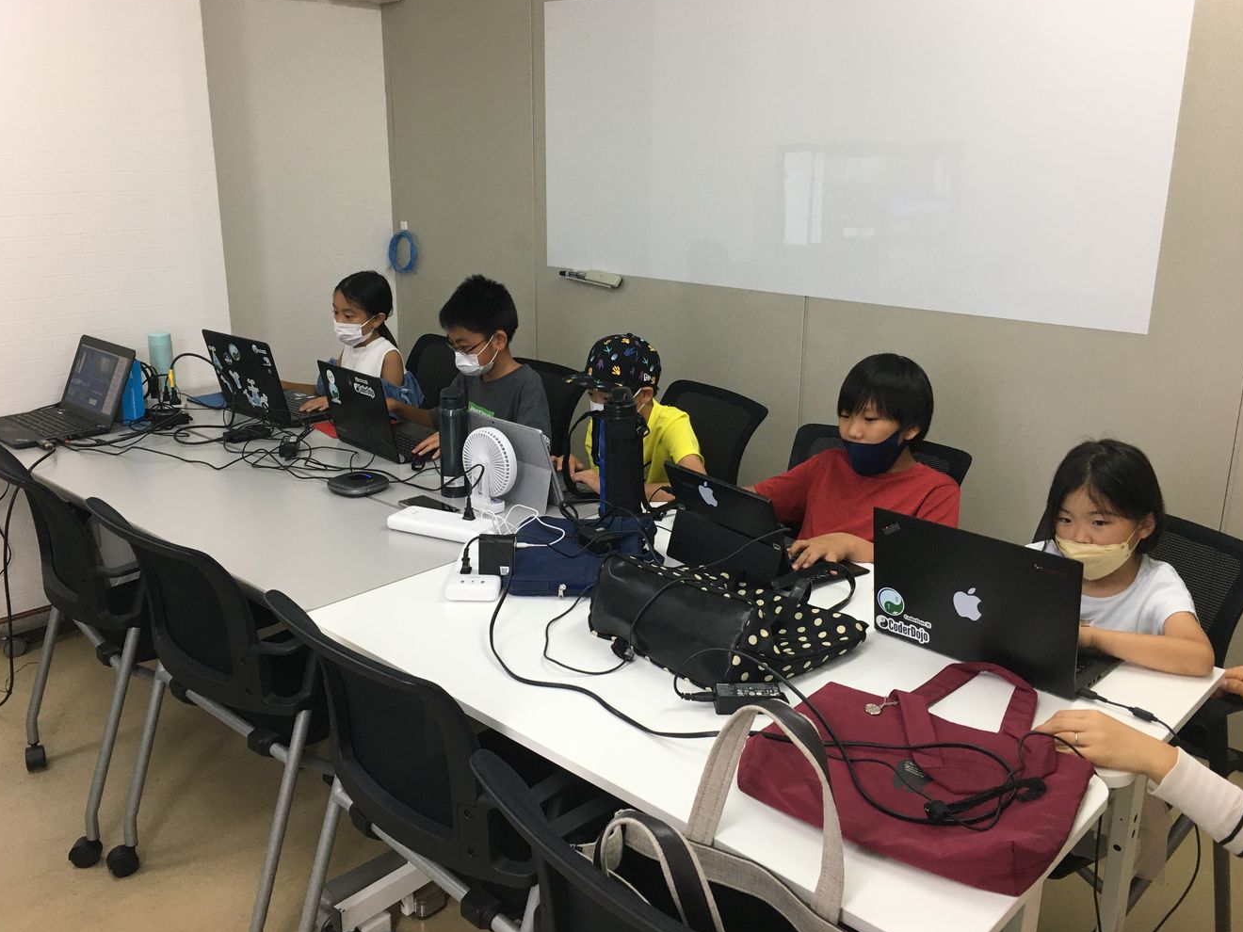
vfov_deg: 46.8
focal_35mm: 30
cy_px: 454
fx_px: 1077
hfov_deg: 60.0
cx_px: 617
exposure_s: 1/30
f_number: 2.2
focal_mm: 4.15
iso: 40
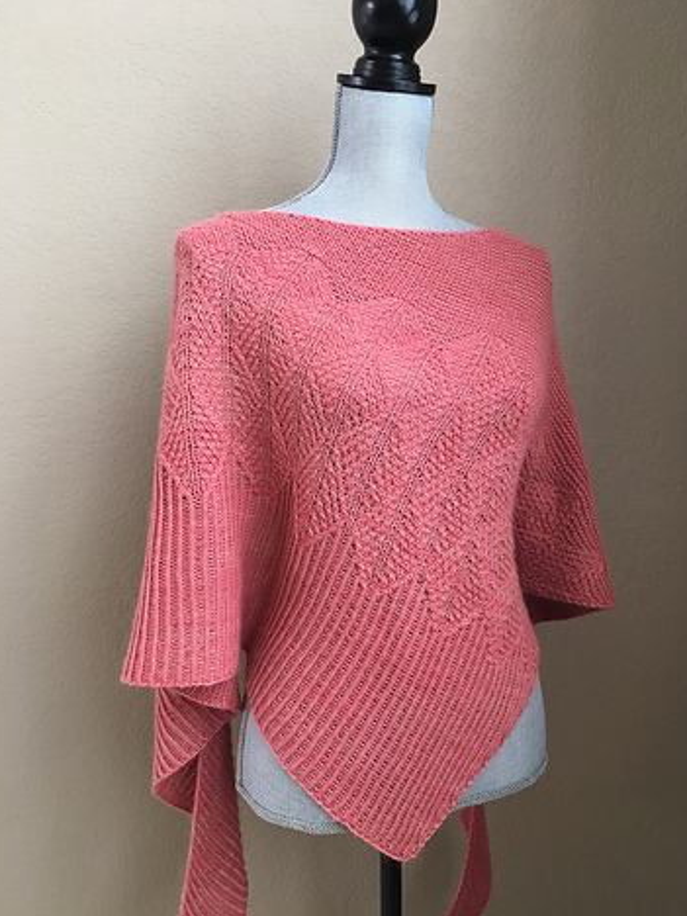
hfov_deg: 45.4
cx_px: 355
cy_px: 481
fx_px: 820
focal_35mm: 31
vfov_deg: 58.3
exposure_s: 1/30
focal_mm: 4.15
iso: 40
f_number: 2.2
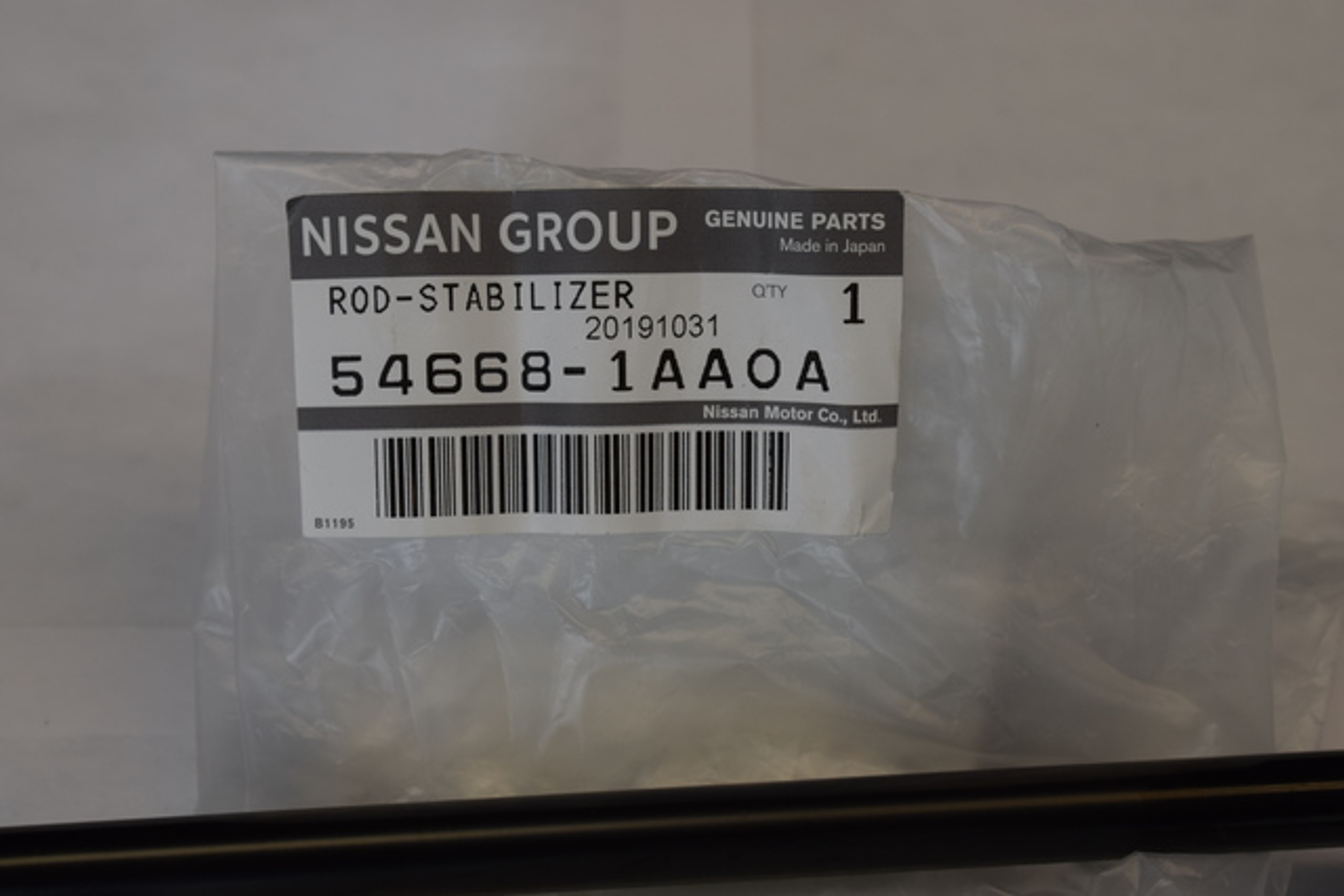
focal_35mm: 82
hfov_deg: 24.6
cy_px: 448
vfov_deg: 16.6
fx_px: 3080
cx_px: 672
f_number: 8
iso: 400
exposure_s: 1/125
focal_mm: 55
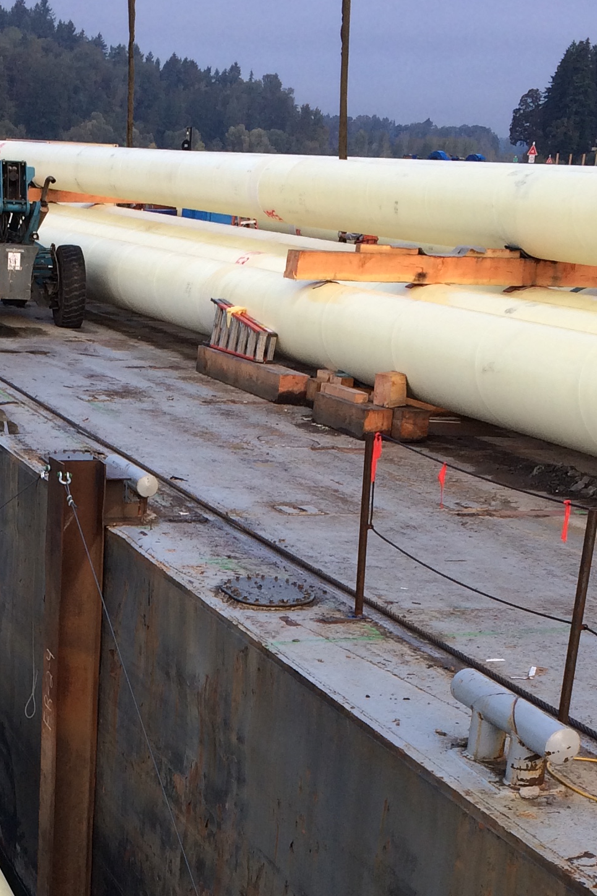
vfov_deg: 28.3
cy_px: 843
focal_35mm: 68
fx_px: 1692
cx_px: 88
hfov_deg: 19.7
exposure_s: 1/197
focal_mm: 4.15
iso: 32
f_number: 2.2
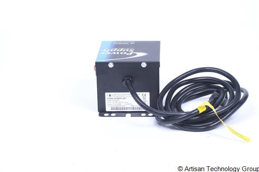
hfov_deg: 27.4
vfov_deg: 18.4
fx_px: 532
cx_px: 131
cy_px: 85
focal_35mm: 74
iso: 200
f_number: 14
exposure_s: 1/200
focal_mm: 48
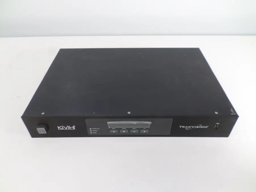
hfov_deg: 69.4
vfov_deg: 54.9
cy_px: 96
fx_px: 185
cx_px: 128
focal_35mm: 25
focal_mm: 4.5
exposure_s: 1/30
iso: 100
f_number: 2.5
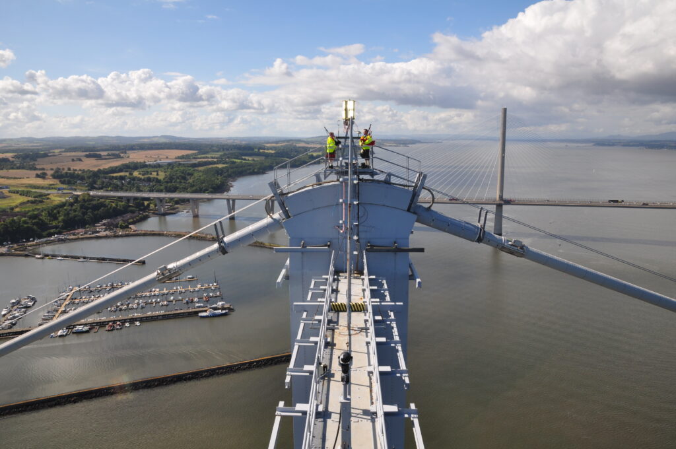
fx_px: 450
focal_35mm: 24
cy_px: 224
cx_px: 338
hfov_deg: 73.8
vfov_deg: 53.0
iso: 200
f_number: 10
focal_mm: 16
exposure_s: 1/250
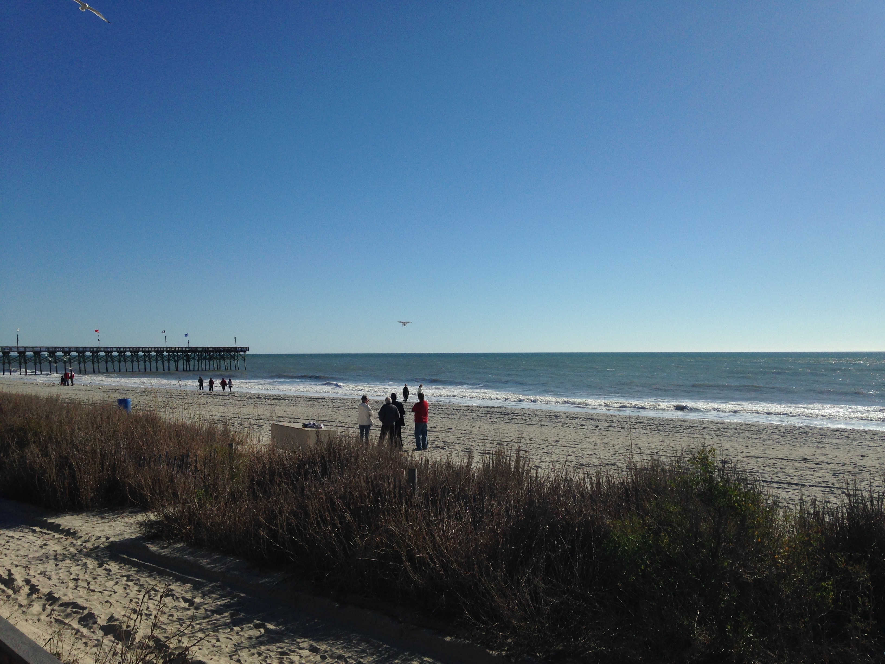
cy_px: 332
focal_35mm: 33
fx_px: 844
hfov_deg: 55.4
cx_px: 442
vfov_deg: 42.9
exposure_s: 1/4525
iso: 50
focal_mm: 4.12
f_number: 2.4
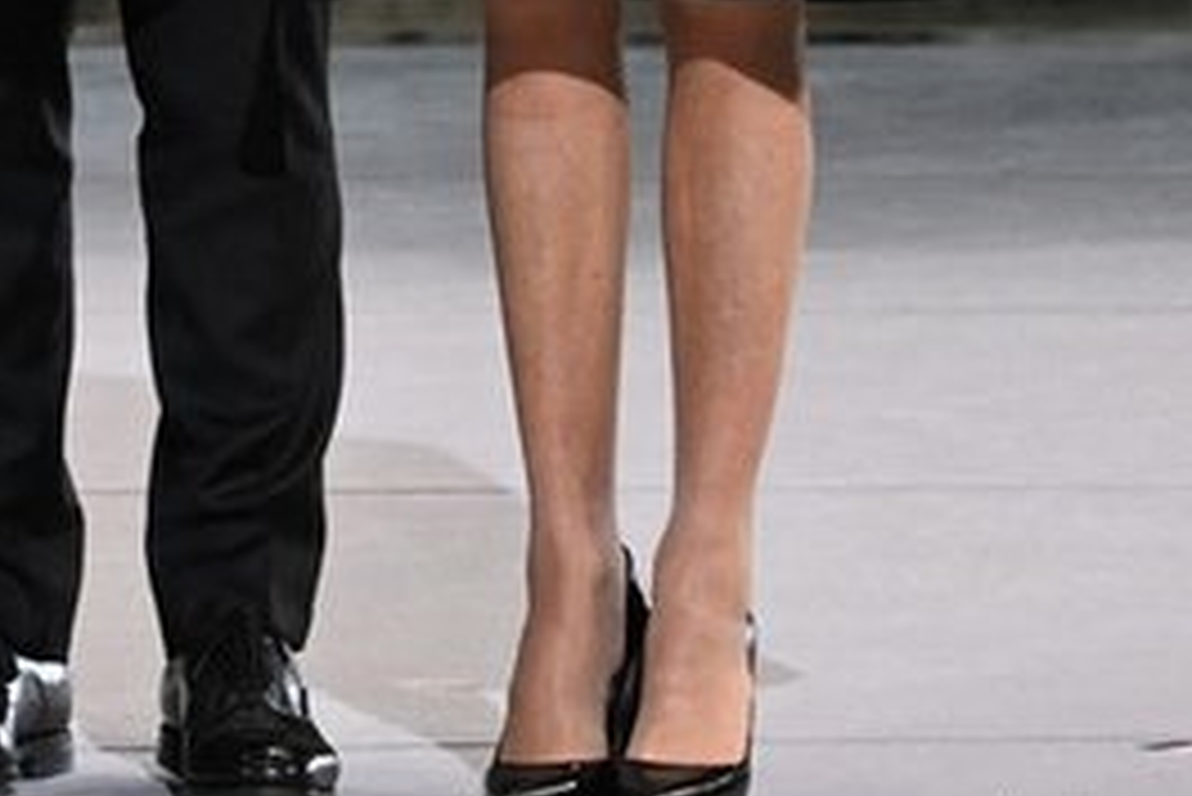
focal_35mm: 453
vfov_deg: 3.0
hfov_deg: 4.5
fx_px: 15007
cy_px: -803
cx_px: 90
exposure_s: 1/320
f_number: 5.6
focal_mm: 100
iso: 3200
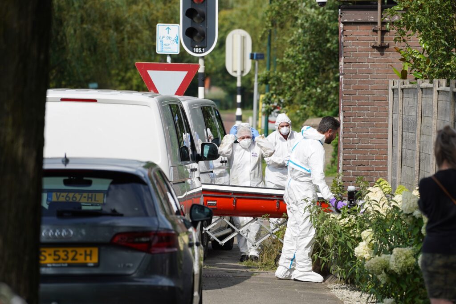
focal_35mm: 200
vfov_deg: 6.9
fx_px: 2535
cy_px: 152
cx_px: 228
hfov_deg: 10.3
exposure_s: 1/640
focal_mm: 200
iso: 100
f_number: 4.5
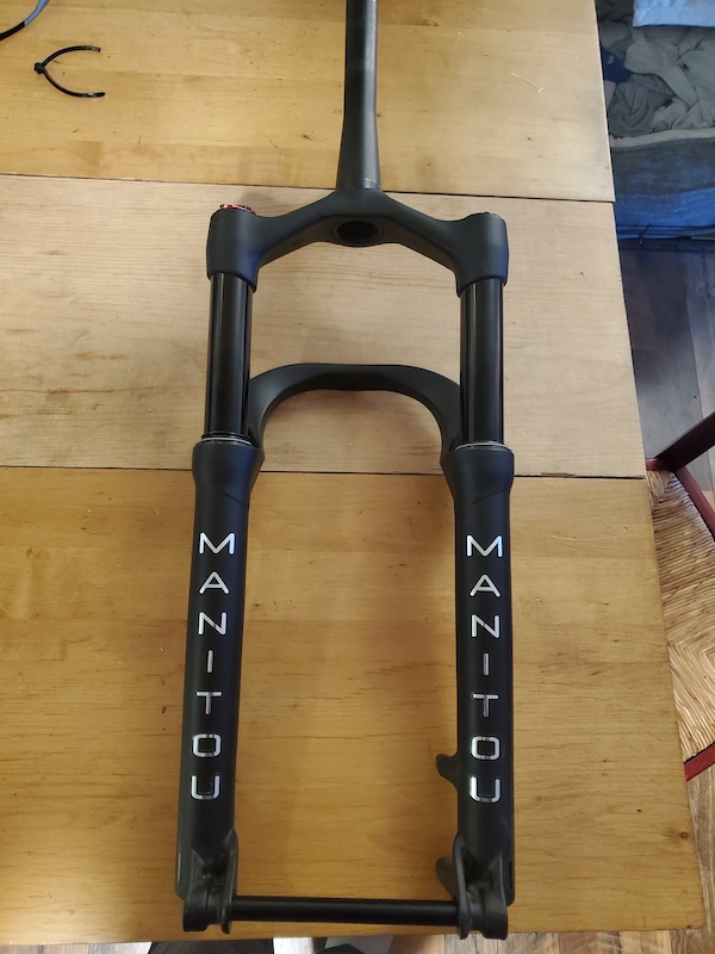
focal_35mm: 26
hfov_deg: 53.1
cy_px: 477
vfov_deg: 67.3
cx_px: 358
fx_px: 716
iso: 640
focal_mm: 4.3
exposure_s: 1/30
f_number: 1.5
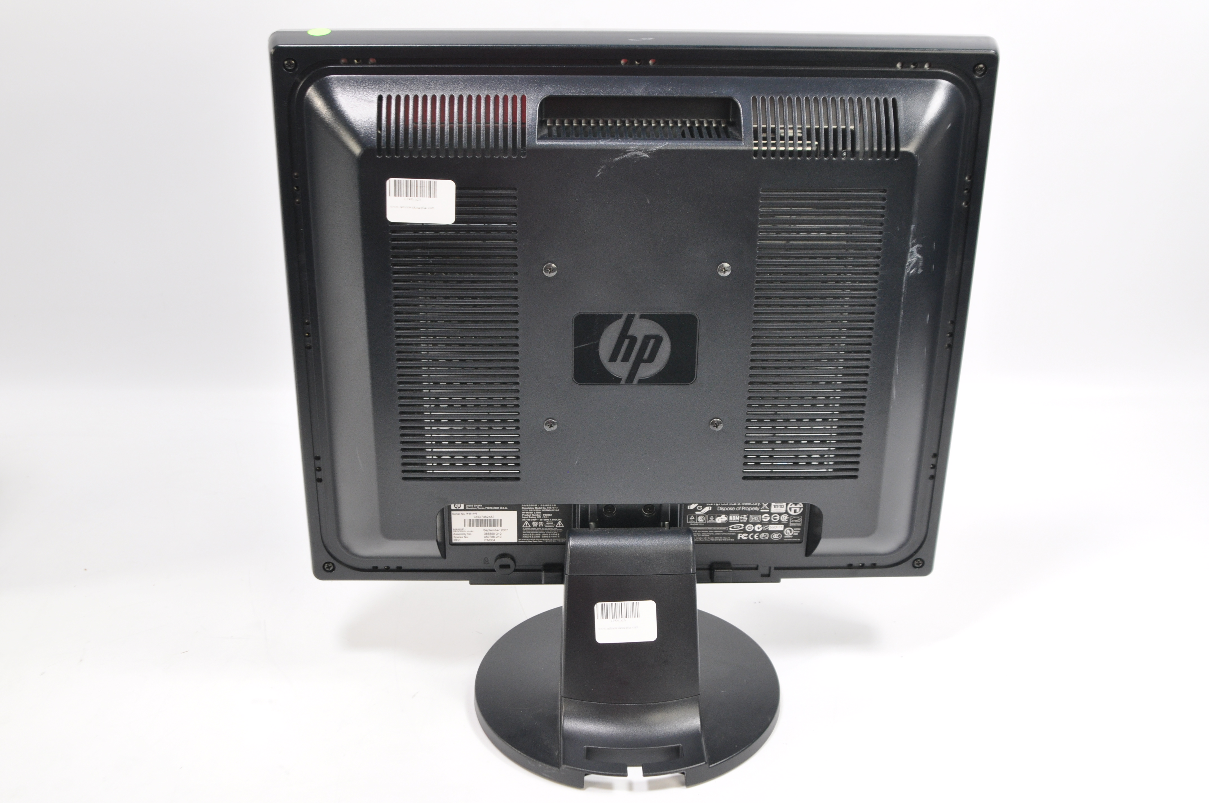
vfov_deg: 31.8
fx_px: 1409
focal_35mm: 42
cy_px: 402
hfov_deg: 46.4
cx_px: 604
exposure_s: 1/125
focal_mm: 28
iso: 640
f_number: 5
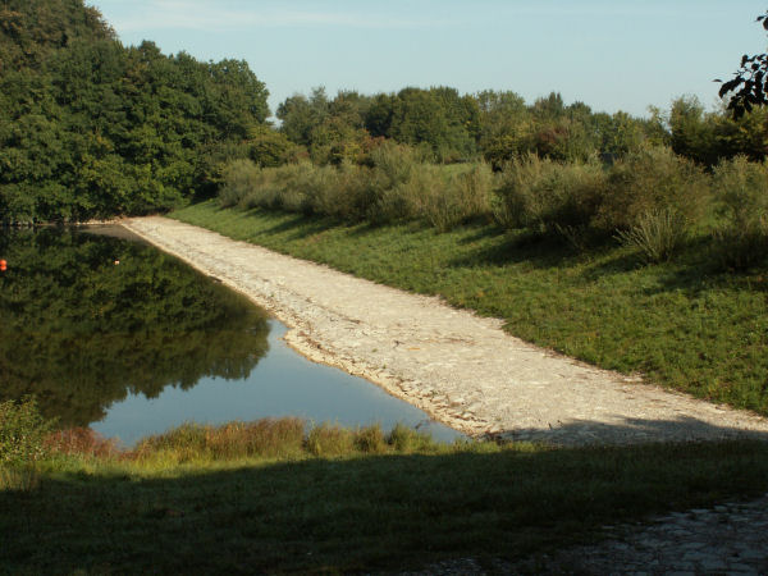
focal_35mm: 62
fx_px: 1376
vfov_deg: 23.7
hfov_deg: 31.2
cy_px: 288
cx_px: 384
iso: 50
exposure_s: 1/125
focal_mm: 10.37
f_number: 8
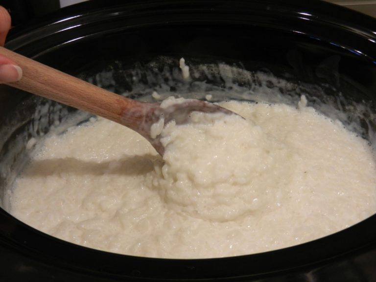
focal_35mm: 45
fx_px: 489
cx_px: 188
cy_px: 141
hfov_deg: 42.1
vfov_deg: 32.2
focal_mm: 8.2
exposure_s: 1/15
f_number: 4.2
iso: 400
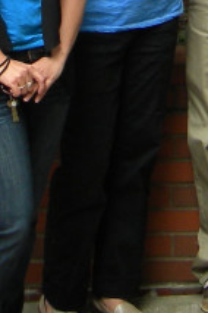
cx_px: 422
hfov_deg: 6.5
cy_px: -190
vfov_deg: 9.7
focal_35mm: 205
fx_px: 1777
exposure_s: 1/64.5
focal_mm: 7.3
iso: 86
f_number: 3.8
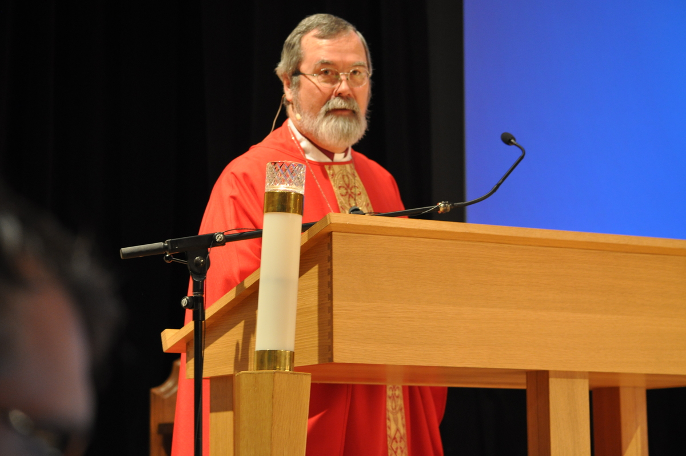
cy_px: 228
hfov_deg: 19.5
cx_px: 343
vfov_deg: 13.0
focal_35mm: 105
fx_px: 1998
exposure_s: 1/10
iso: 800
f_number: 4.5
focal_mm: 70
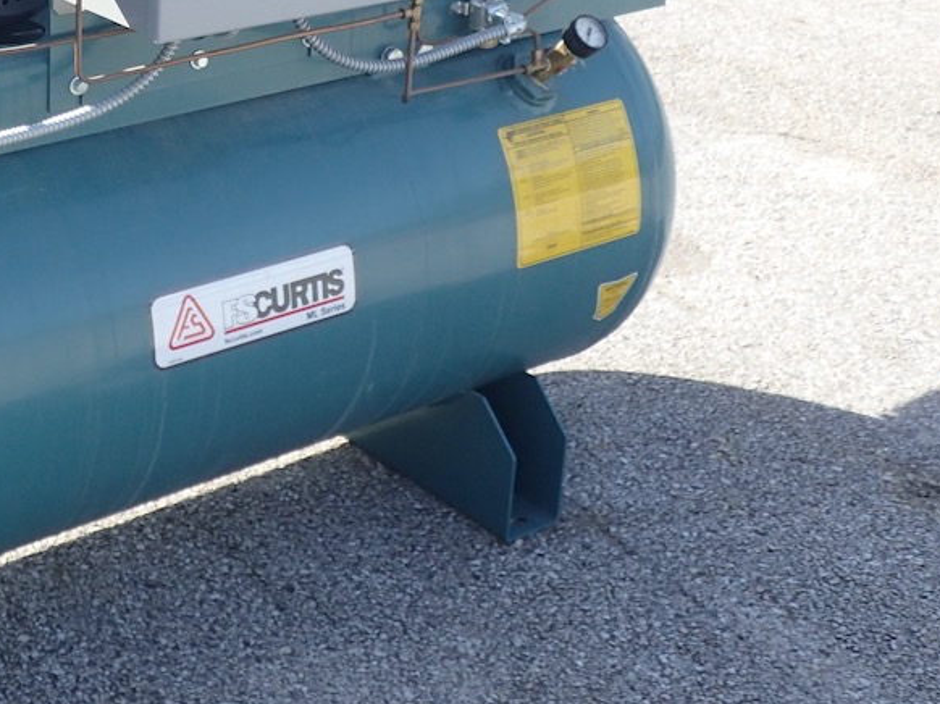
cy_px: 61
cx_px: -19
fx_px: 1791
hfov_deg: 27.6
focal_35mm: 66
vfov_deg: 21.7
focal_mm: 5.5
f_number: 2.3
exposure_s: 1/800
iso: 100
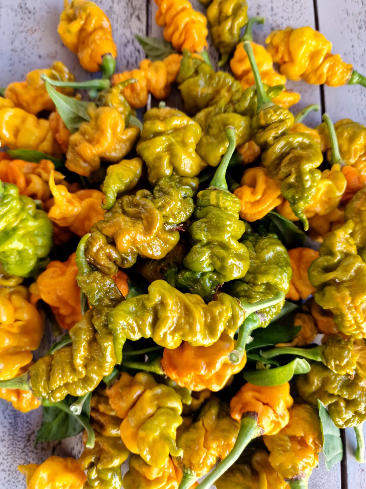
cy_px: 244
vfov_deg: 73.9
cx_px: 183
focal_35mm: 23
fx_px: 324
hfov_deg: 58.9
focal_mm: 6.4
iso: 50
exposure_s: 1/50
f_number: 1.8
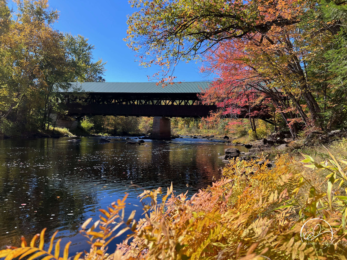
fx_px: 261
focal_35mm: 26
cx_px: 174
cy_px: 130
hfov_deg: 67.3
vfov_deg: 53.1
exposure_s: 1/1934
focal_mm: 5.7
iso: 50
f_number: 1.5
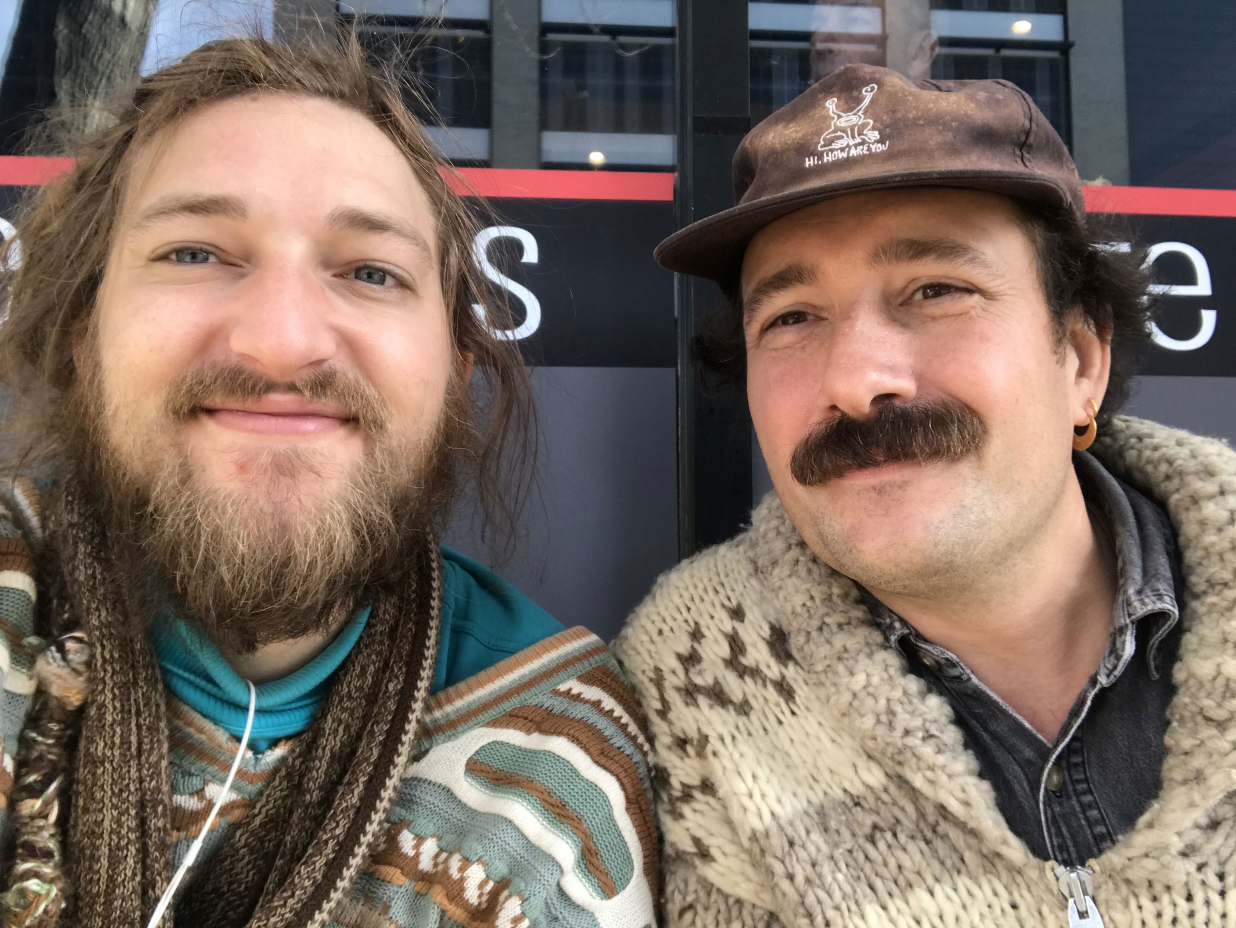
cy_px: 464
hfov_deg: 56.8
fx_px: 1143
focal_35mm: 32
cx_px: 618
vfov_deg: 44.2
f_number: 2.2
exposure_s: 1/120
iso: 32
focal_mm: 2.87
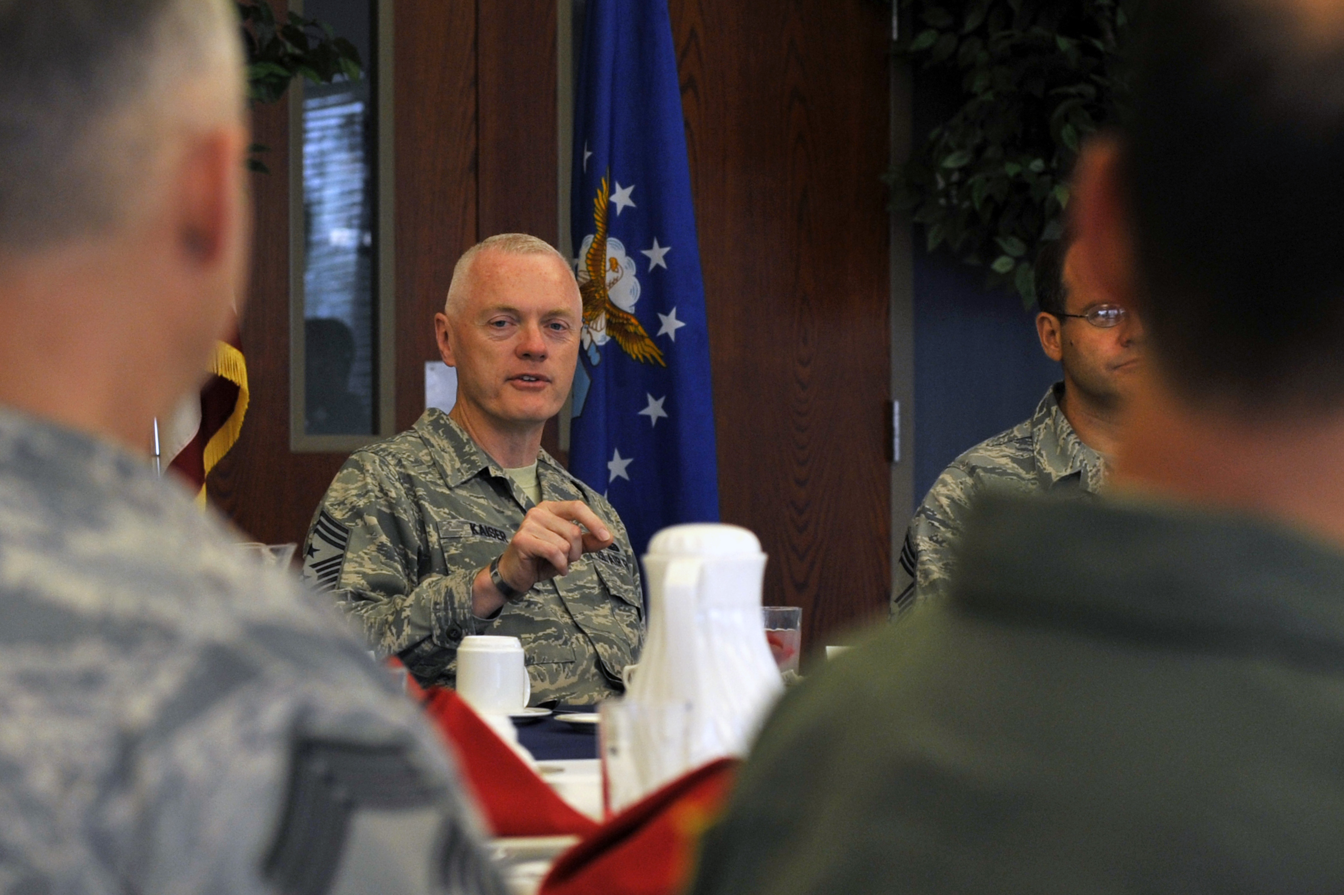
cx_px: 672
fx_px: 2612
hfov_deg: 28.9
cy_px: 448
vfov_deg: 19.4
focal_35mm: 70
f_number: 3.5
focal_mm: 70
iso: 640
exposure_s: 1/160
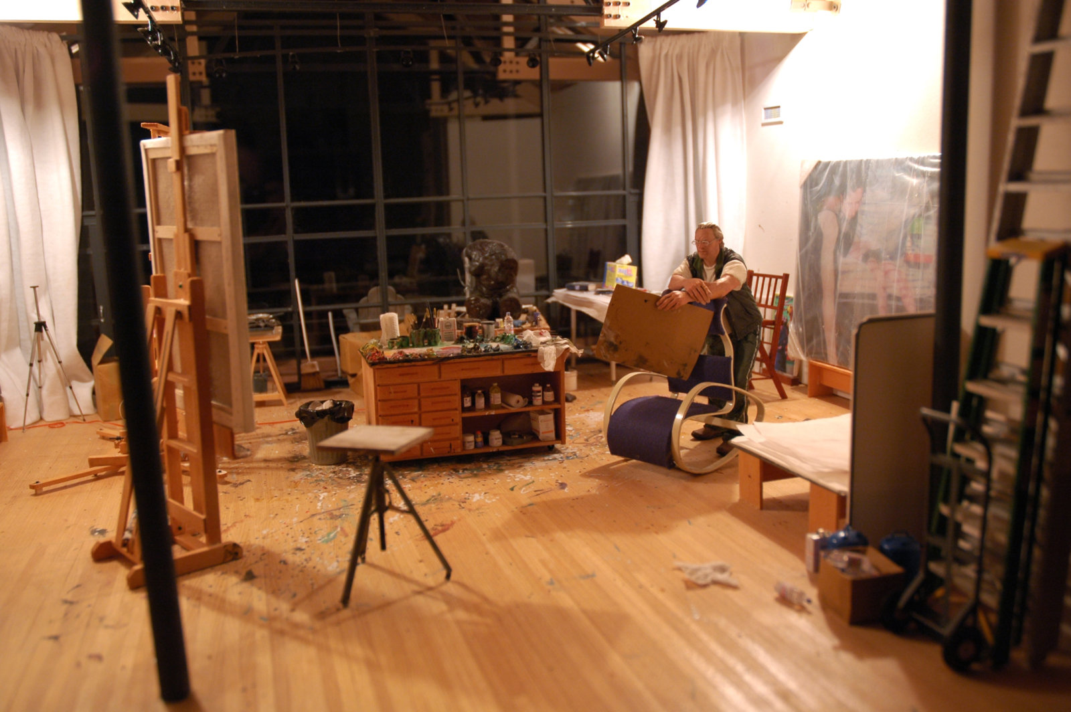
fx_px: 1070
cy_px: 356
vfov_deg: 36.8
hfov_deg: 53.2
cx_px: 536
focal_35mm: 36
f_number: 3.8
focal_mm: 24
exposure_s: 1/30
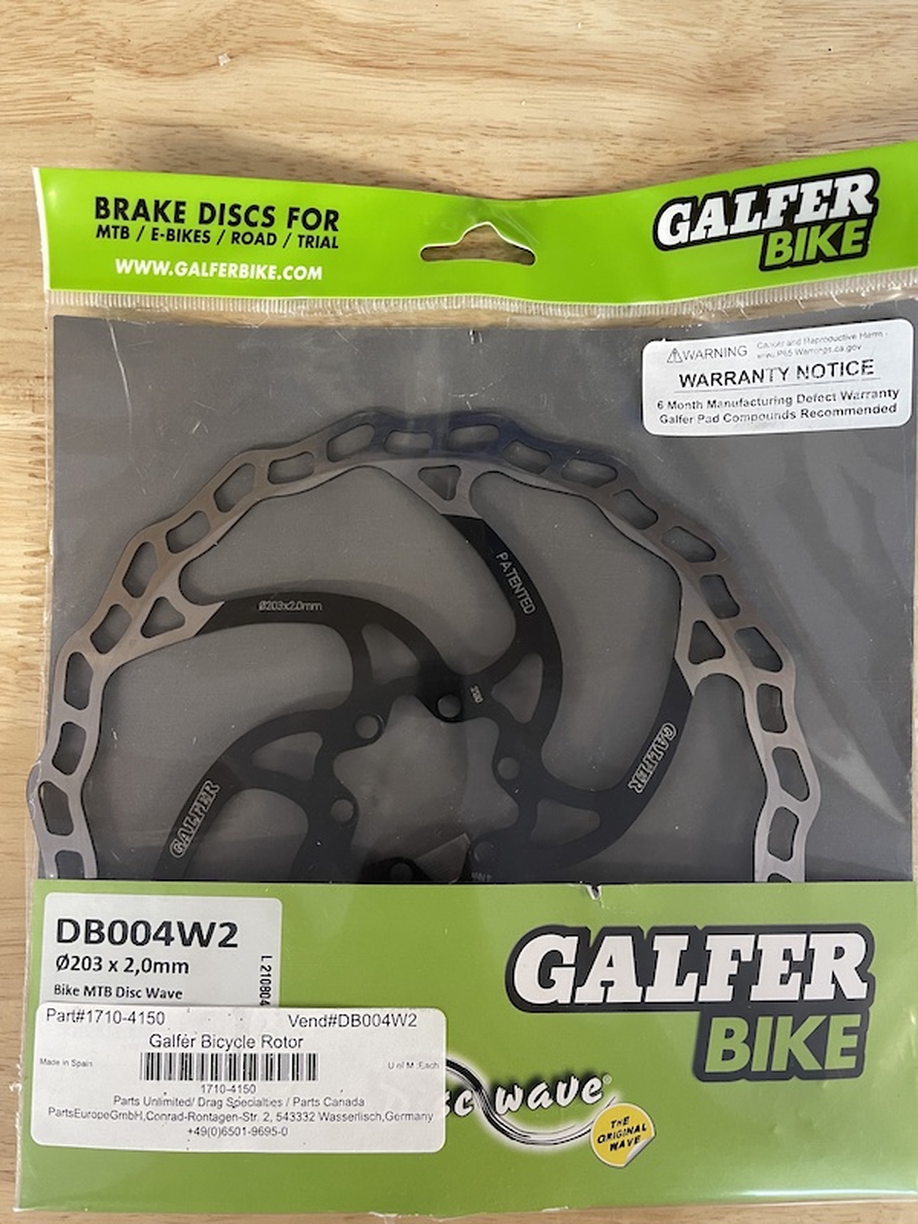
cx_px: 459
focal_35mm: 26
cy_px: 612
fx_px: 919
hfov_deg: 53.1
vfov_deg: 67.3
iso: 320
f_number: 1.6
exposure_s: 1/60
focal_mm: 5.1
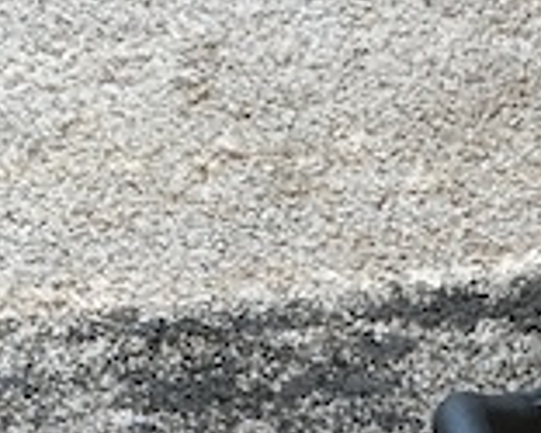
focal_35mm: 145
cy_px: 1011
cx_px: 475
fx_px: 2323
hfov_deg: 13.2
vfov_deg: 9.6
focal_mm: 4.15
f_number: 2.2
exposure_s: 1/30
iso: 80
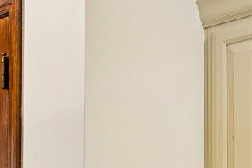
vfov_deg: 12.0
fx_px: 749
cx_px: 181
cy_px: 279
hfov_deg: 19.0
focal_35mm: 107
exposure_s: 1/10
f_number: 7.1
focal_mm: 17
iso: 400
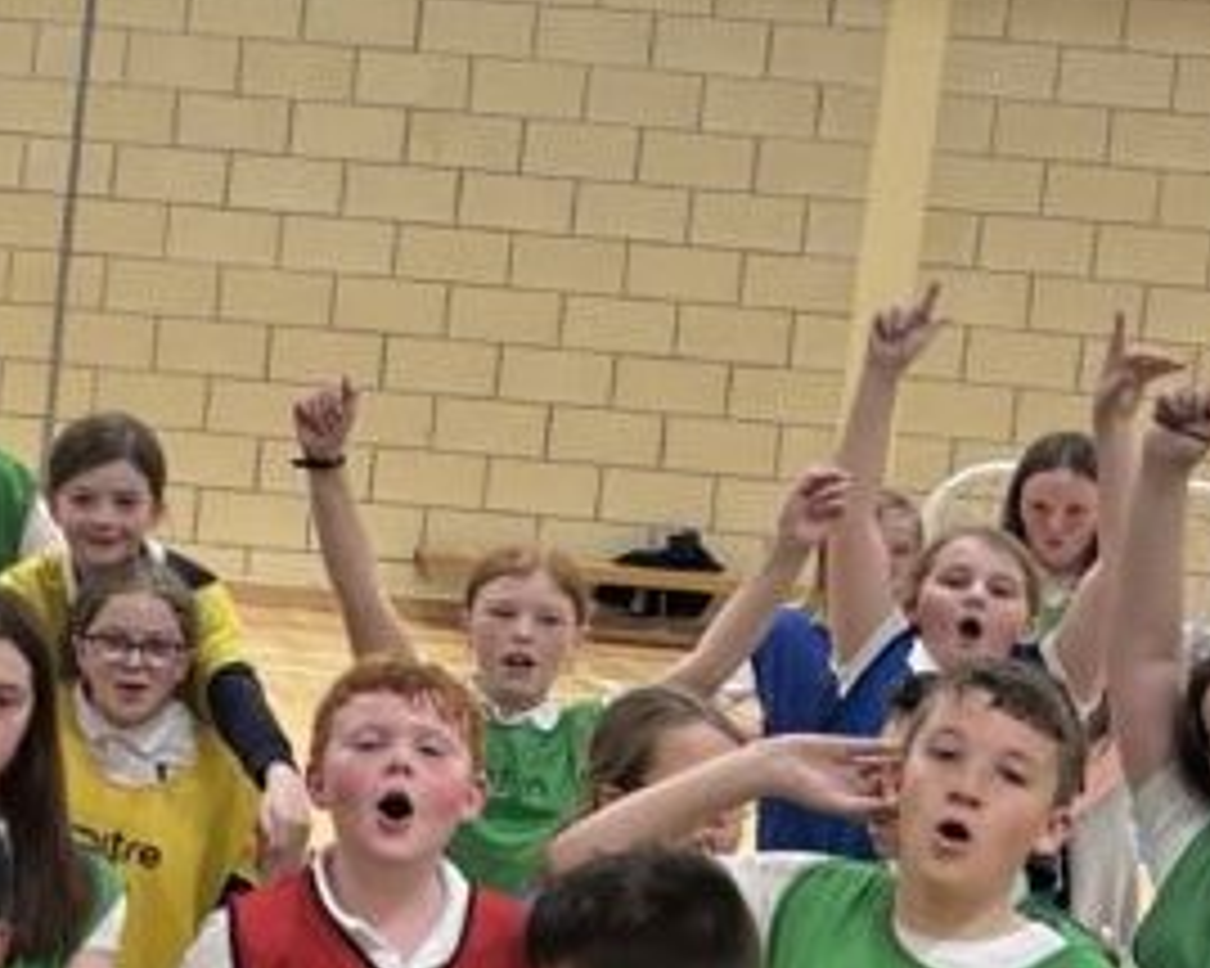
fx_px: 4260
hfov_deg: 15.2
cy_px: 434
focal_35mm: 119
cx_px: -495
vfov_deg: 13.0
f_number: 1.5
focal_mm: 5.7
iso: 80
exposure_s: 1/100
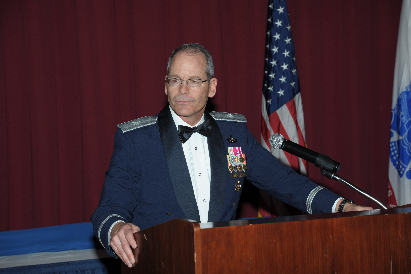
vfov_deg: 13.7
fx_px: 1141
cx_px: 206
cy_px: 137
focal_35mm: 100
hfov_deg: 20.4
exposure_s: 1/125
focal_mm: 100
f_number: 7.1
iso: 250
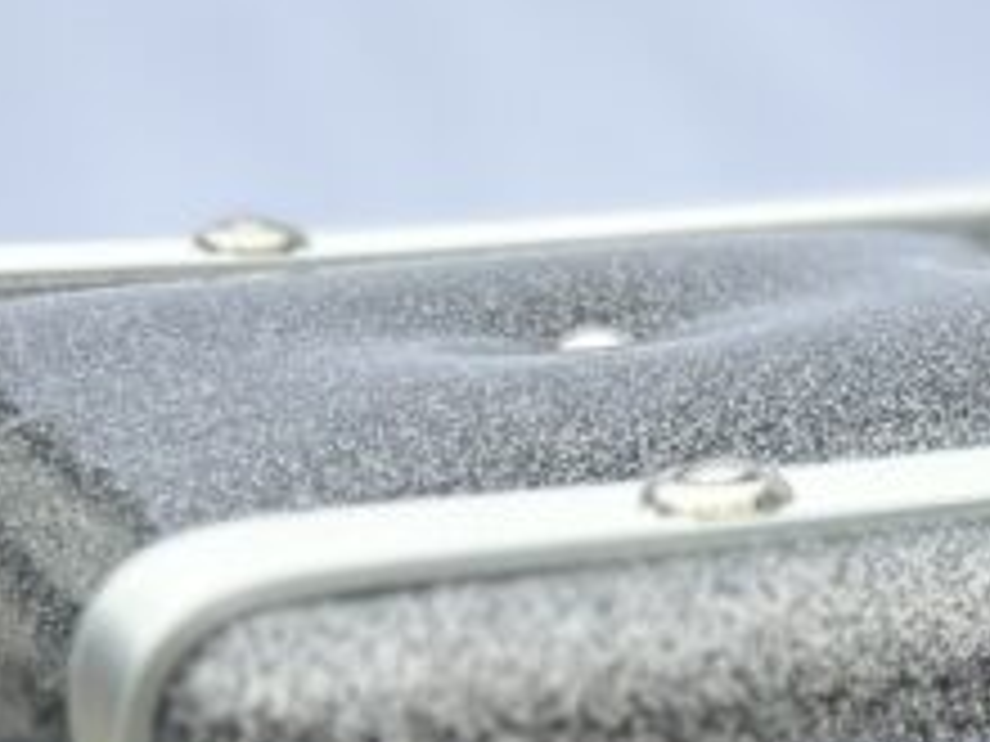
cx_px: 1764
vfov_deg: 11.6
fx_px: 3461
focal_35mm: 121
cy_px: 1169
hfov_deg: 14.4
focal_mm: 5.96
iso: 50
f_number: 1.6
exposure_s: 1/608
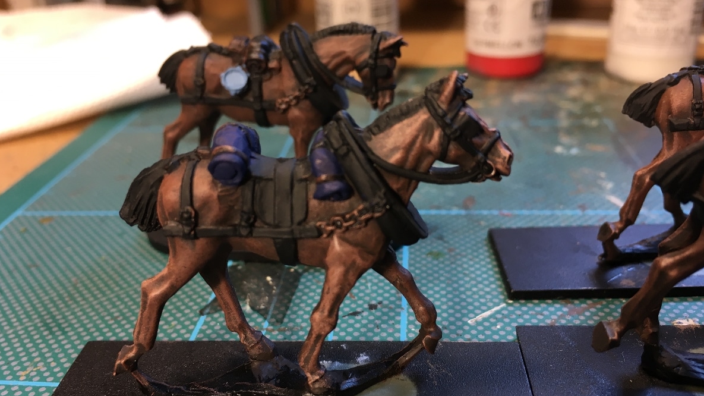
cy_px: 210
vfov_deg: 36.6
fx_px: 597
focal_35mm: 32
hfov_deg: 61.0
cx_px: 352
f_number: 2.2
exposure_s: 1/33
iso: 25
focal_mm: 4.15
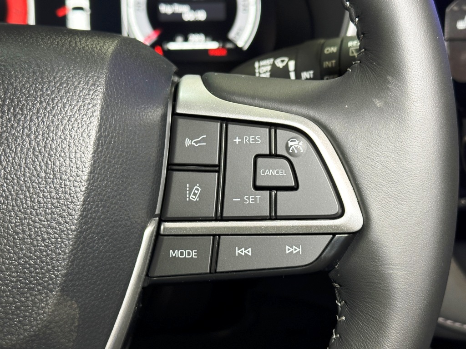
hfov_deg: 39.7
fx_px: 646
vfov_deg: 30.3
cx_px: 233
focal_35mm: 48
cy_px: 174
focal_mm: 6.86
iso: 250
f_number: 1.78
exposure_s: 1/38
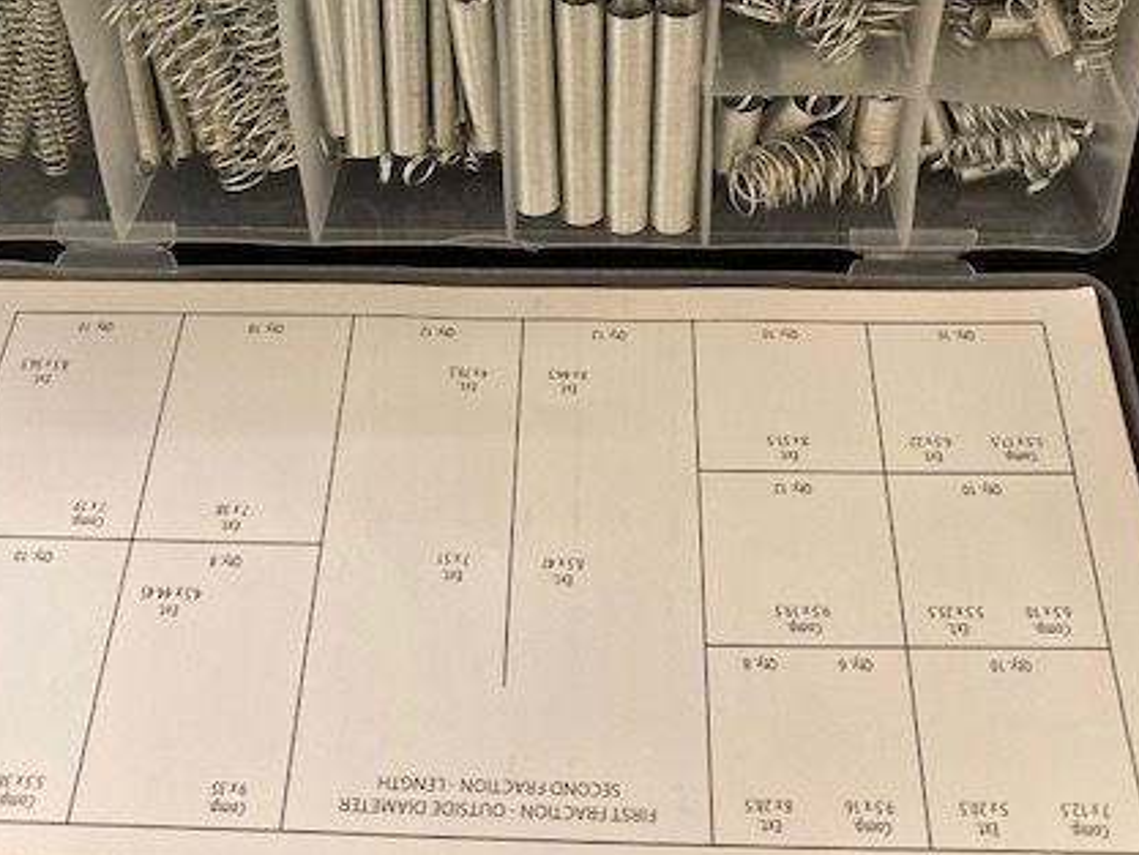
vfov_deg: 33.2
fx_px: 1415
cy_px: 257
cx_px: 549
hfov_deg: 43.8
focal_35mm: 43
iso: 320
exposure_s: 1/33
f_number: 1.8
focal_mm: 3.99
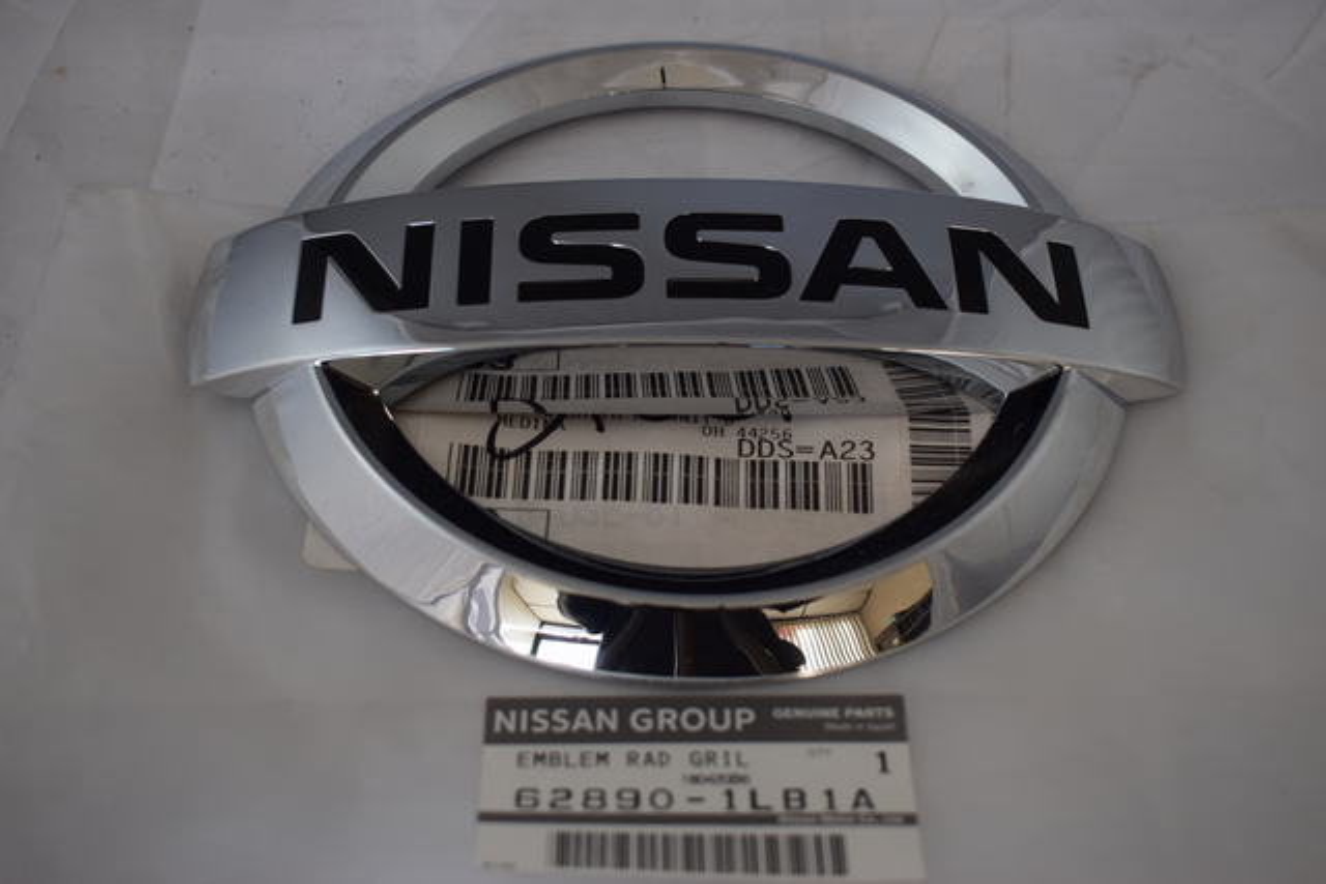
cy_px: 442
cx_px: 663
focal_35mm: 52
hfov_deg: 37.8
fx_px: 1934
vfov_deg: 25.8
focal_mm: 35
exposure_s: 1/125
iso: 400
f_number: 5.6
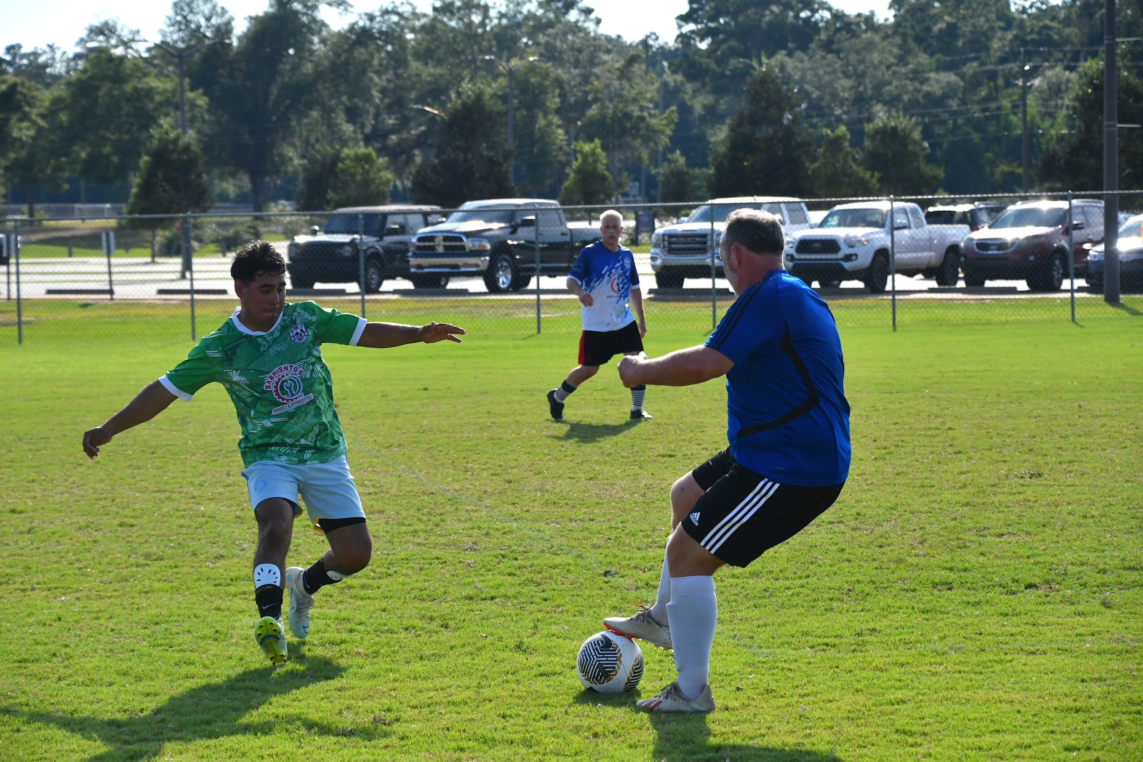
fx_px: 6429
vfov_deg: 6.8
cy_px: 381
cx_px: 572
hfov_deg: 10.2
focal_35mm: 202
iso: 800
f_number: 6
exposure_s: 1/4000
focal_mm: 135
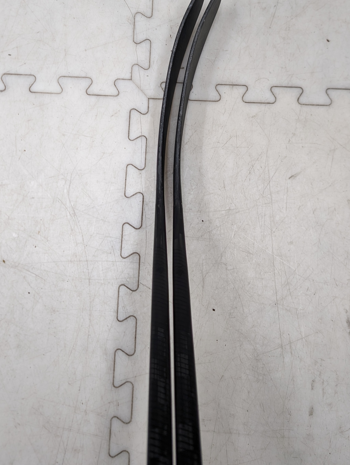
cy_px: 136
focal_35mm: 36
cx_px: 191
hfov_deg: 39.7
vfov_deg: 49.9
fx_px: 484
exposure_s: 1/60
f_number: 1.68
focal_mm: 6.9
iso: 75
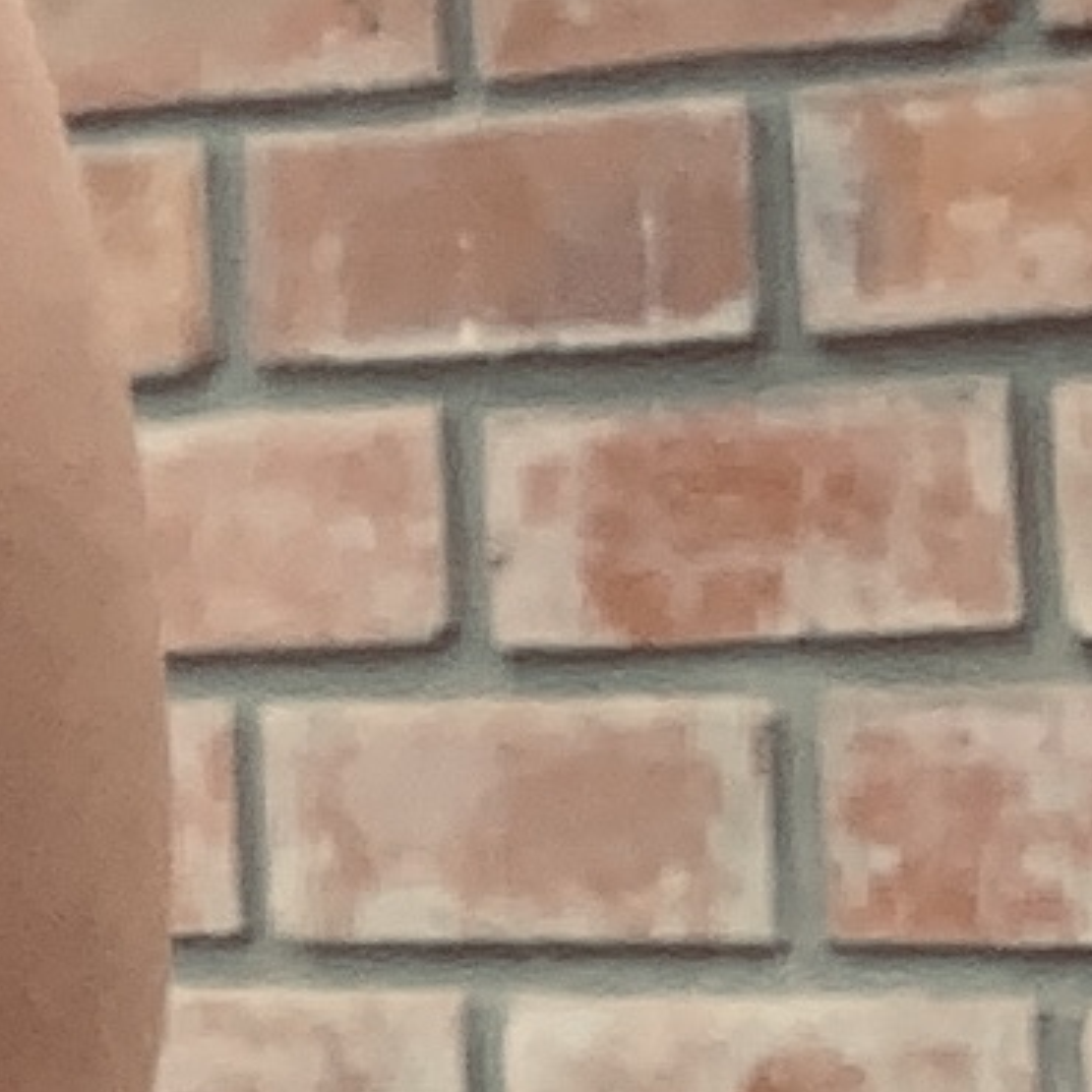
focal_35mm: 236
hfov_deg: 7.0
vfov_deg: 7.4
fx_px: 8423
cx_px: -1470
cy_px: -30
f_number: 2.2
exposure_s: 1/121
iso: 25
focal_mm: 2.87
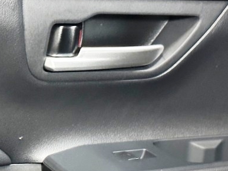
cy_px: 156
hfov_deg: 15.5
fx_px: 836
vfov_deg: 11.6
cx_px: 63
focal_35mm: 127
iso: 640
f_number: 1.78
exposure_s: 1/24
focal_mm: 6.86
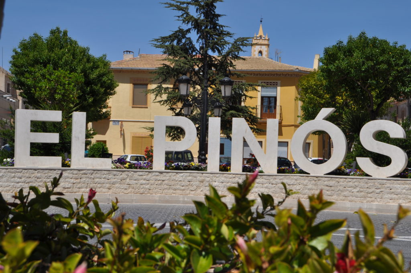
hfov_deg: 30.5
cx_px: 206
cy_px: 136
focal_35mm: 66
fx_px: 753
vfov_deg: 20.6
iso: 200
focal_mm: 44
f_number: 11
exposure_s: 1/500
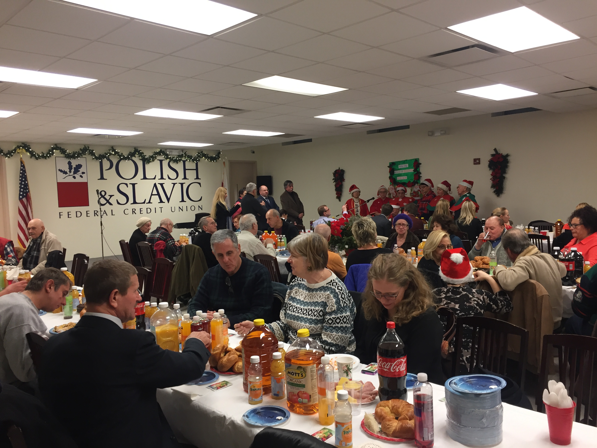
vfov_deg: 48.2
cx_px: 298
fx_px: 500
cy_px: 224
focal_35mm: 29
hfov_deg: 61.7
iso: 64
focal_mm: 4.15
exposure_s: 1/30
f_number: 2.2
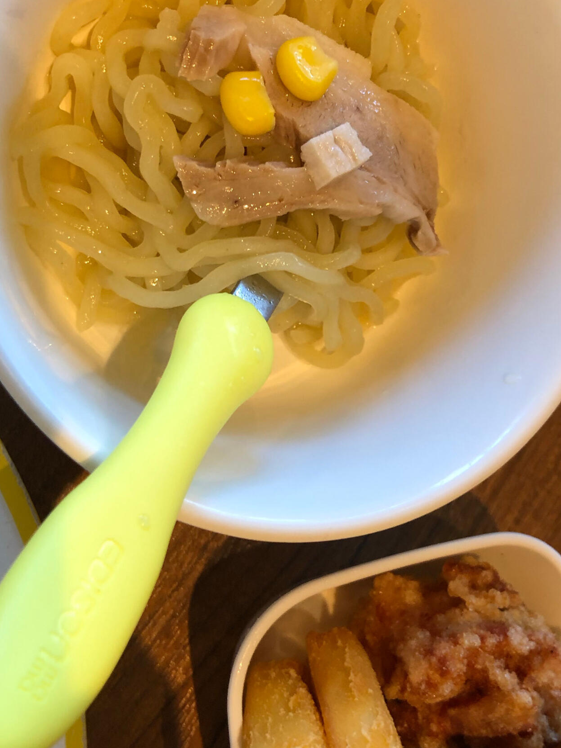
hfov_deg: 31.5
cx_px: 313
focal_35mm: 46
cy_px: 415
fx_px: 994
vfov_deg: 41.2
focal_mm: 4
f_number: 1.8
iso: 25
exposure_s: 1/30
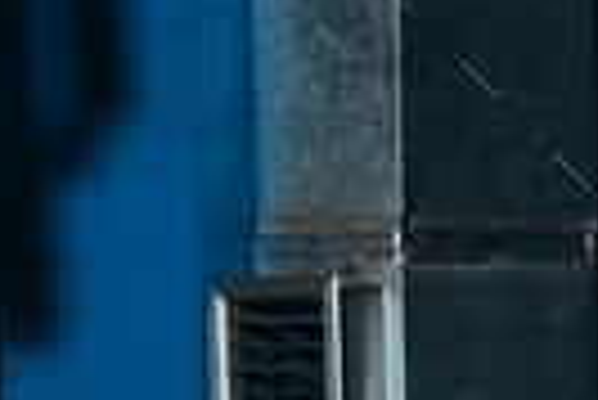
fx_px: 7500
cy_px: -67
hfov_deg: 4.5
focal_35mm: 451
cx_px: 773
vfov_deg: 3.1
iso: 160
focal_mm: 102
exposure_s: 1/160
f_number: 4
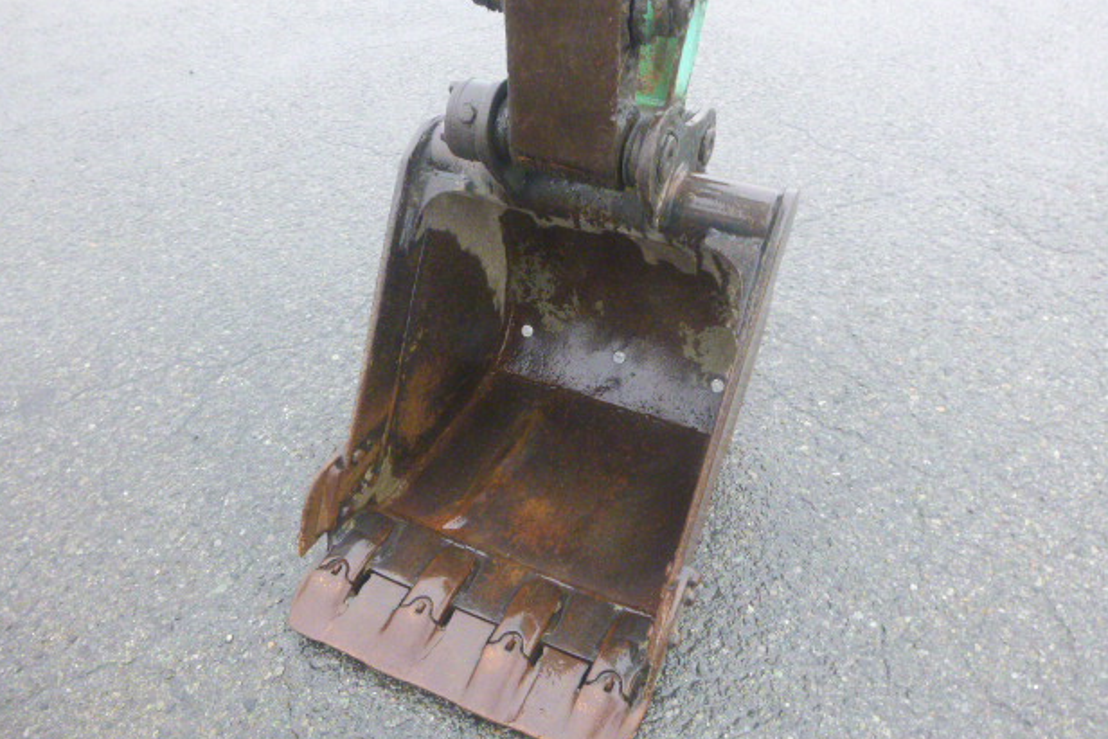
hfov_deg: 67.4
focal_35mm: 27
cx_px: 550
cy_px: 401
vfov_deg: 47.9
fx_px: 831
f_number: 3.9
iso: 400
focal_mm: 4.5
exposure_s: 1/50
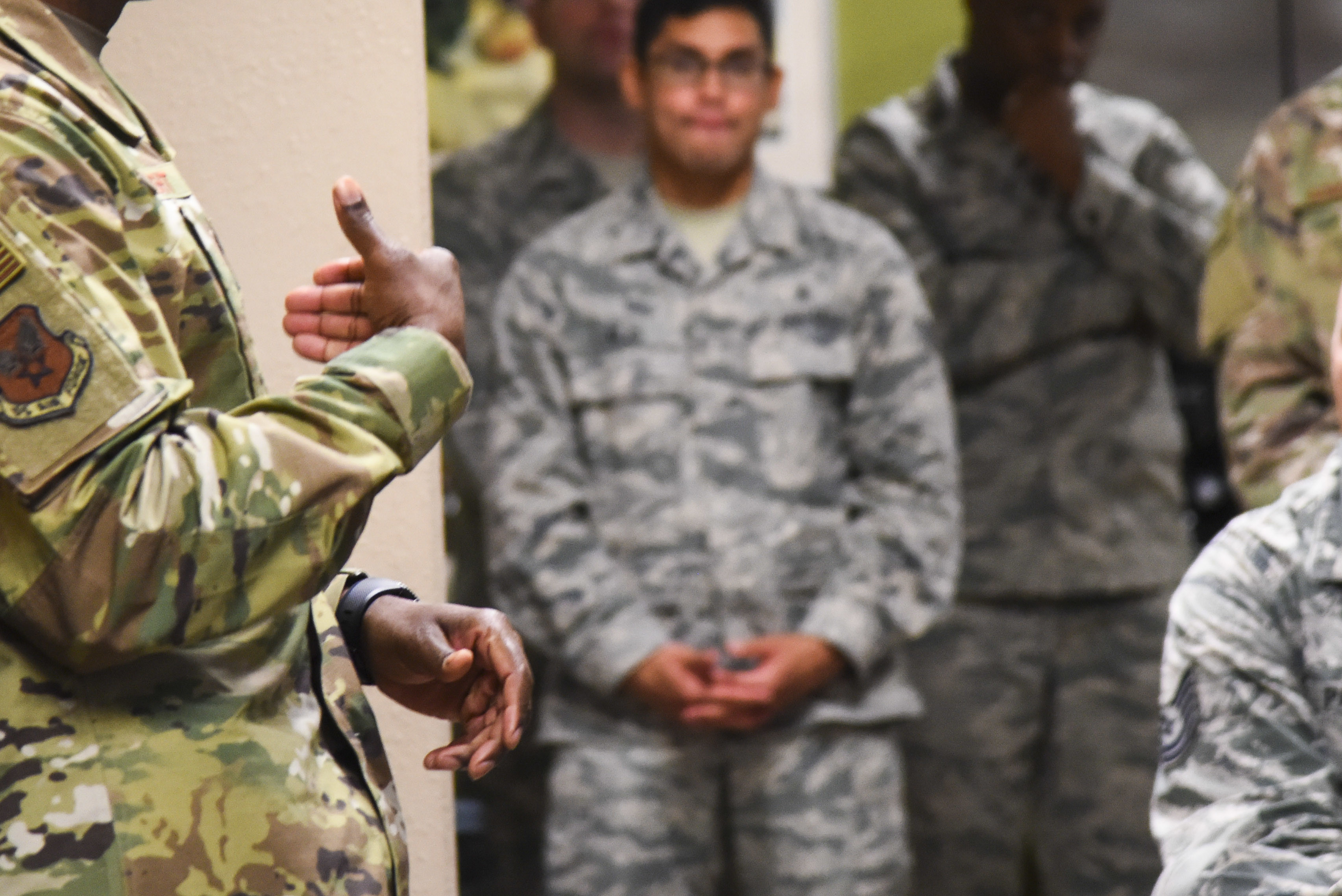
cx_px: 457
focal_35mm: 259
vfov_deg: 5.3
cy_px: 176
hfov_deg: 7.9
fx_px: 9658
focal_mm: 120
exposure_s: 1/100
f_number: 4
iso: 2000
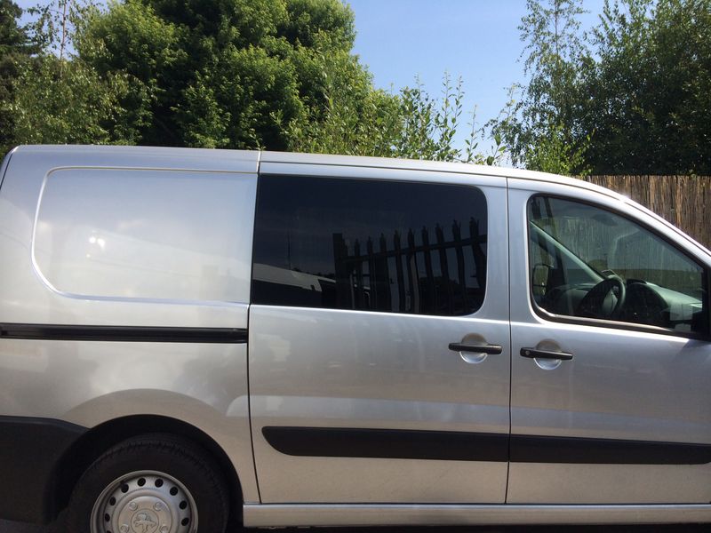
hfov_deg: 60.0
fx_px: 616
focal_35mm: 30
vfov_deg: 46.8
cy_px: 266
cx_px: 356
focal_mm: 4.12
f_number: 2.2
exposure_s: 1/2160
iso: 32
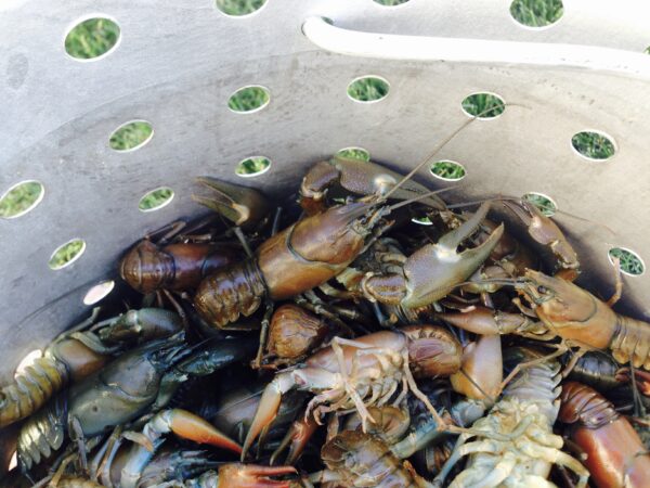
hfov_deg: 55.4
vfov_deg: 42.9
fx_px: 620
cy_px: 244
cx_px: 325
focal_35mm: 33
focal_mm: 4.12
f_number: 2.4
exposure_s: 1/40
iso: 50
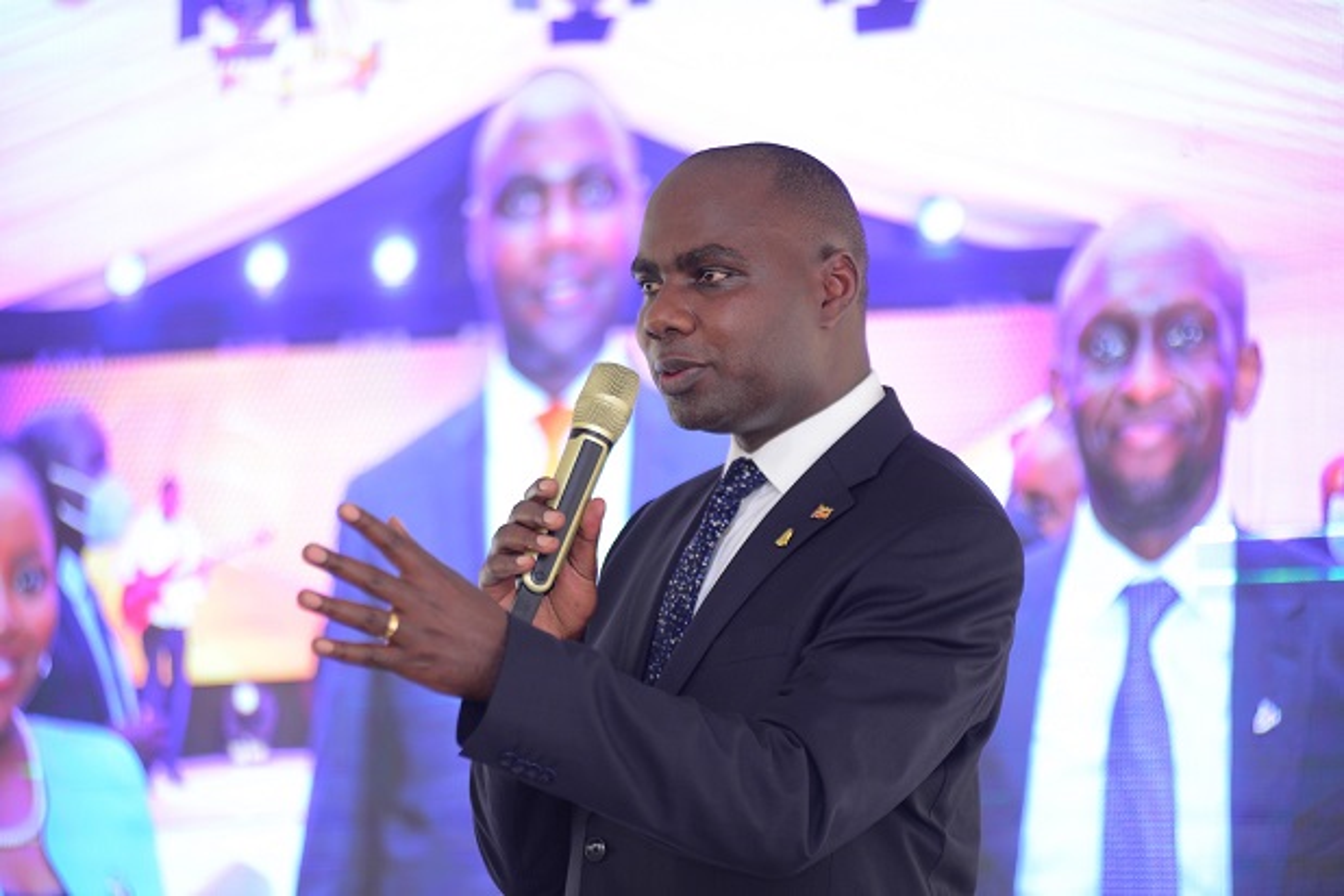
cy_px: 448
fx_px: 6346
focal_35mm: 170
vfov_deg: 8.1
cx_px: 672
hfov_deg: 12.1
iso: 640
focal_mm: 170
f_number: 2.8
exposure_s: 1/200
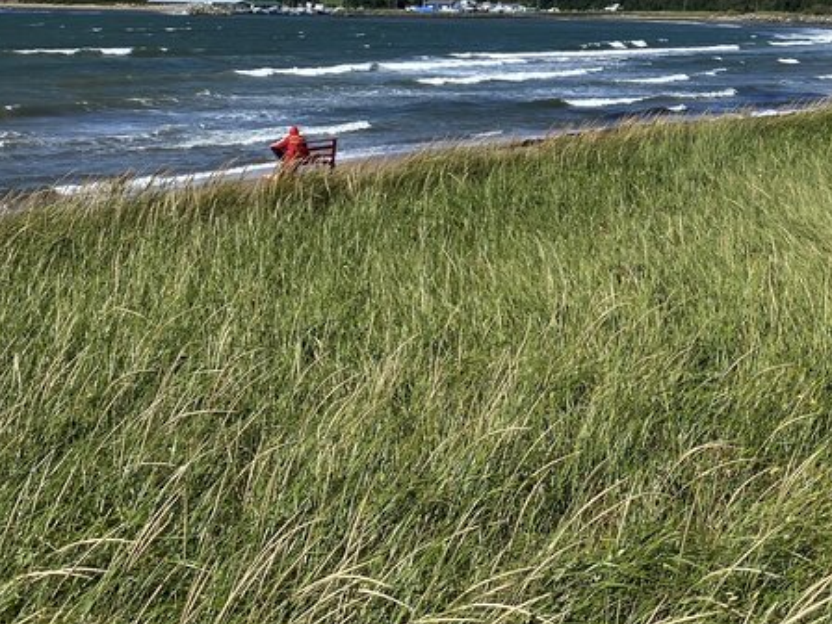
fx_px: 1394
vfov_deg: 24.2
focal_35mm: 58
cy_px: 11
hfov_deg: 32.3
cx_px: 676
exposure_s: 1/3846
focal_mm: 4.25
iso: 32
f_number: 1.8
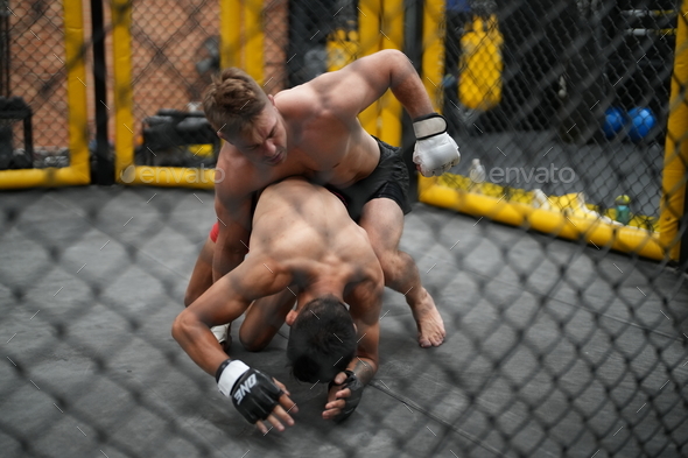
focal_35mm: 50
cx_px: 344
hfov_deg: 39.6
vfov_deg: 27.0
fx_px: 955
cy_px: 229
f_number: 1.2
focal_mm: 50
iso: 1600
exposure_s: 1/2439
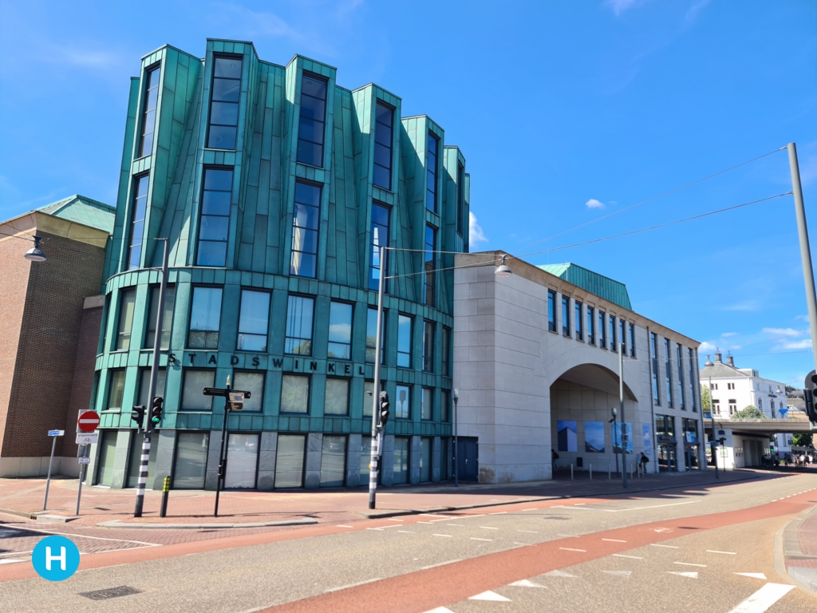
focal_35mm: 25
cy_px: 306
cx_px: 408
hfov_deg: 69.4
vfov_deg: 54.9
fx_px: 590
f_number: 1.8
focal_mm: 7
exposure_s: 1/422
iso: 50
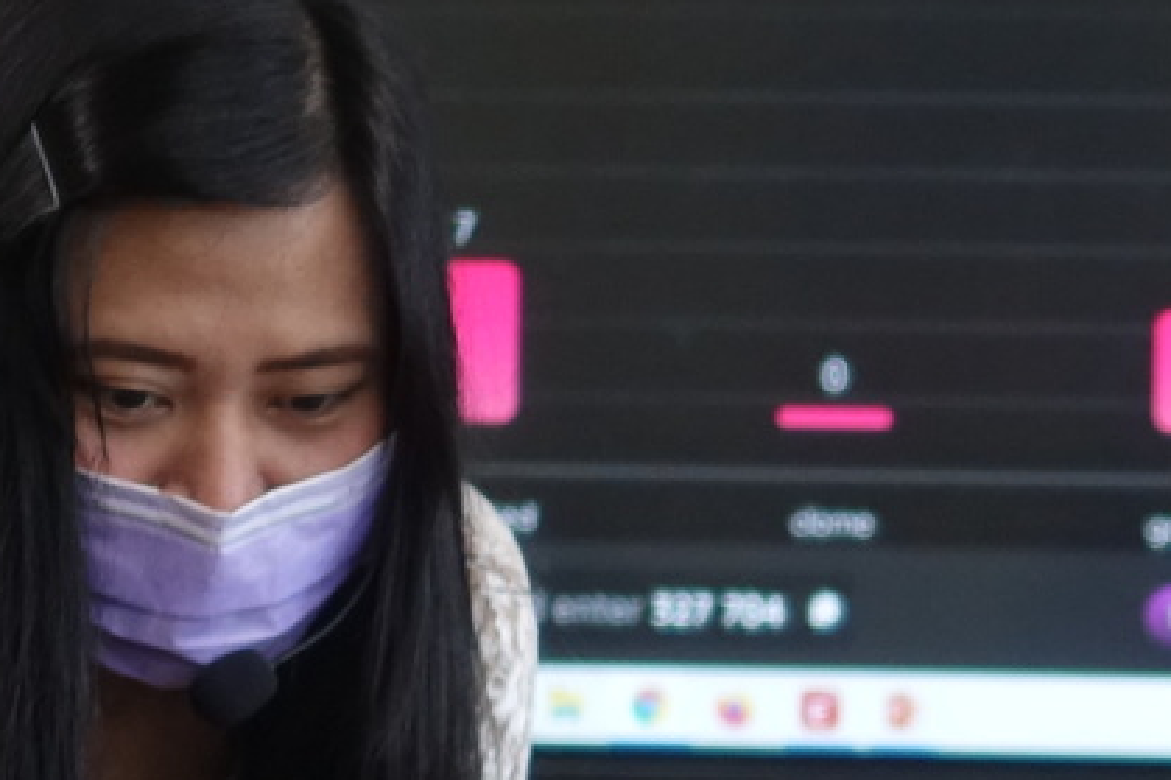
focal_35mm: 301
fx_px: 9787
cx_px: 1311
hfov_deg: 6.8
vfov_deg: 4.5
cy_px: 1020
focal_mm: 25.7
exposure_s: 1/80
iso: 400
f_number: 2.8
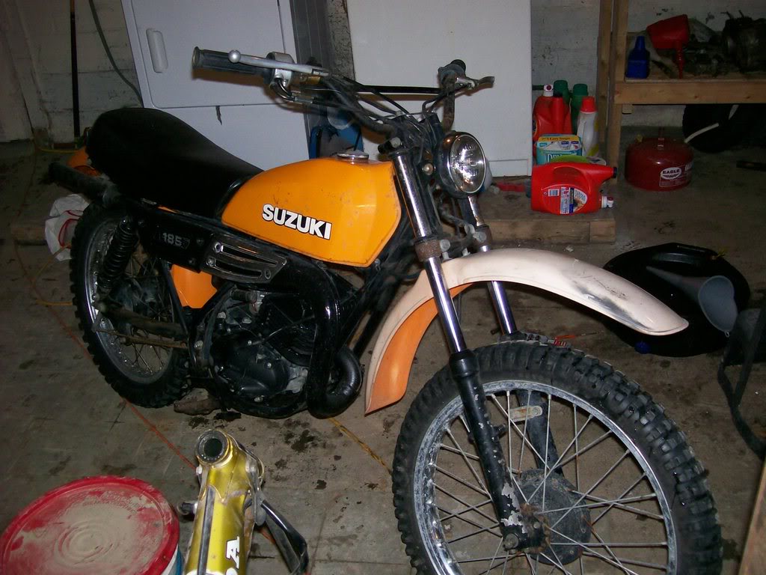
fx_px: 797
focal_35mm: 36
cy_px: 288
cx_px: 383
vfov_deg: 39.7
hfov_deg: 51.4
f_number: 2.7
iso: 140
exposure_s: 1/64
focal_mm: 6
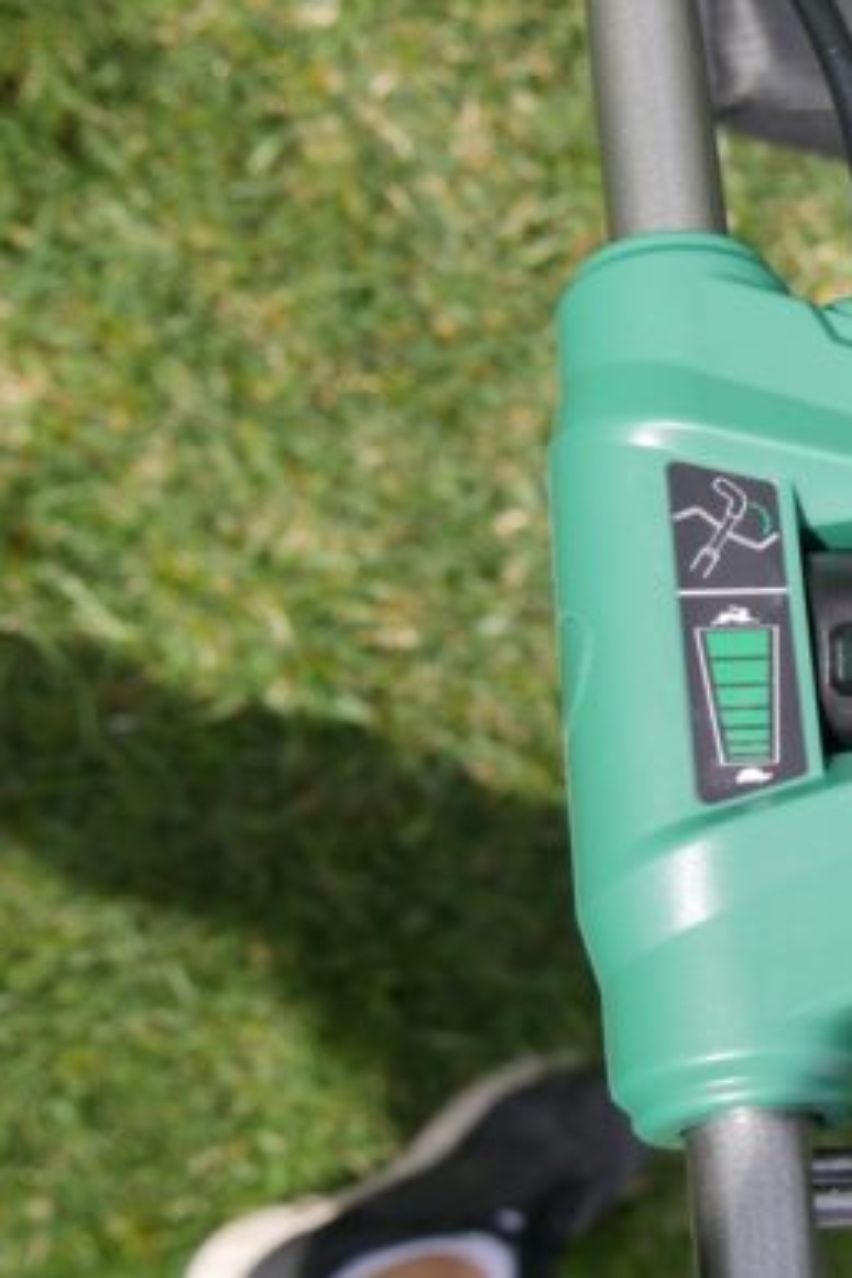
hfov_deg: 20.0
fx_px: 2272
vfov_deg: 31.4
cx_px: 1002
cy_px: 720
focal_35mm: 64
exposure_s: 1/1000
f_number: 3.8
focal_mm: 19
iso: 200
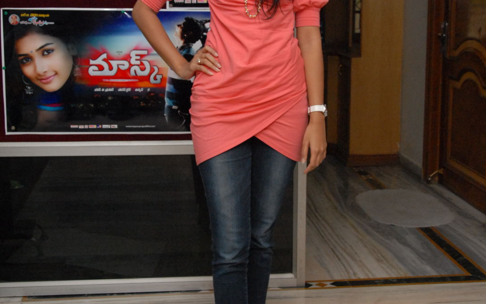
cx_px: 243
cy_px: 100
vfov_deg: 23.4
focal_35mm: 55
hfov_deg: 36.9
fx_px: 729
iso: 1000
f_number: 5.6
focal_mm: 24
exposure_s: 1/125
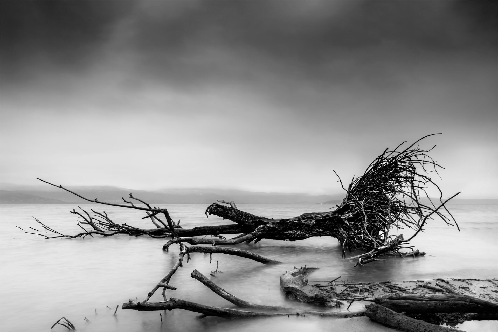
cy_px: 166
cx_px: 249
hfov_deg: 65.5
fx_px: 387
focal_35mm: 28
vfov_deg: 46.4
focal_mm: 28
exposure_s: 2
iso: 100
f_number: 16
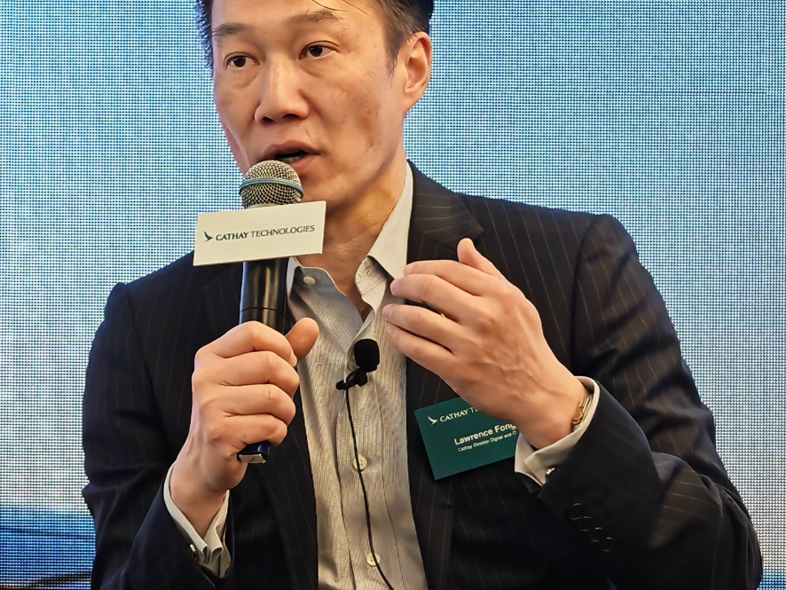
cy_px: 289
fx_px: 4724
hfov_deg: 9.5
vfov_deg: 7.1
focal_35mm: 208
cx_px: 316
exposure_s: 1/60
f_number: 2.6
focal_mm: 15.38
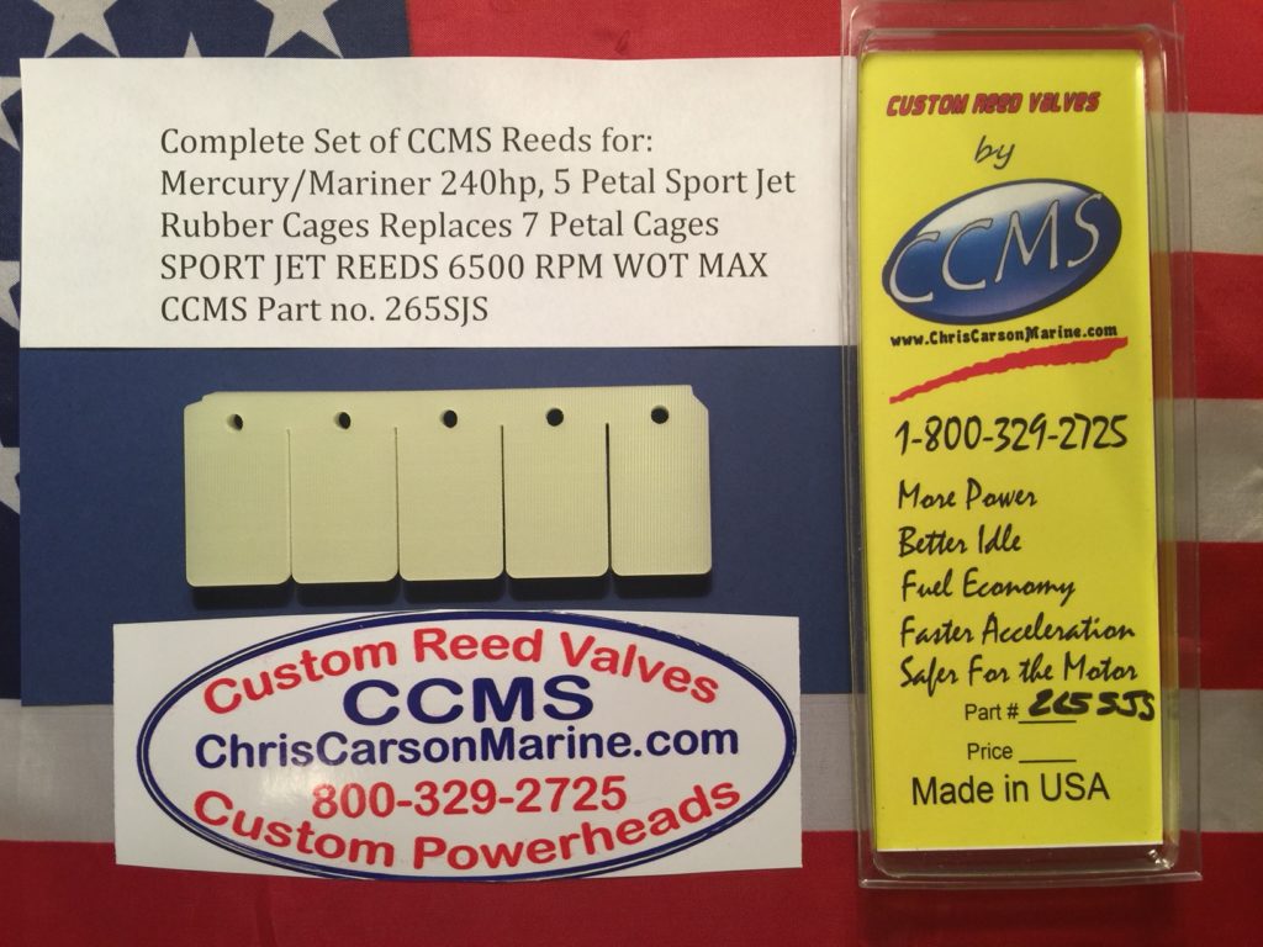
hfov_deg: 61.7
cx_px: 632
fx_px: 1058
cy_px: 474
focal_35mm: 29
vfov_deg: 48.2
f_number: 2.2
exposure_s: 1/15
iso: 32
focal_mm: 4.15
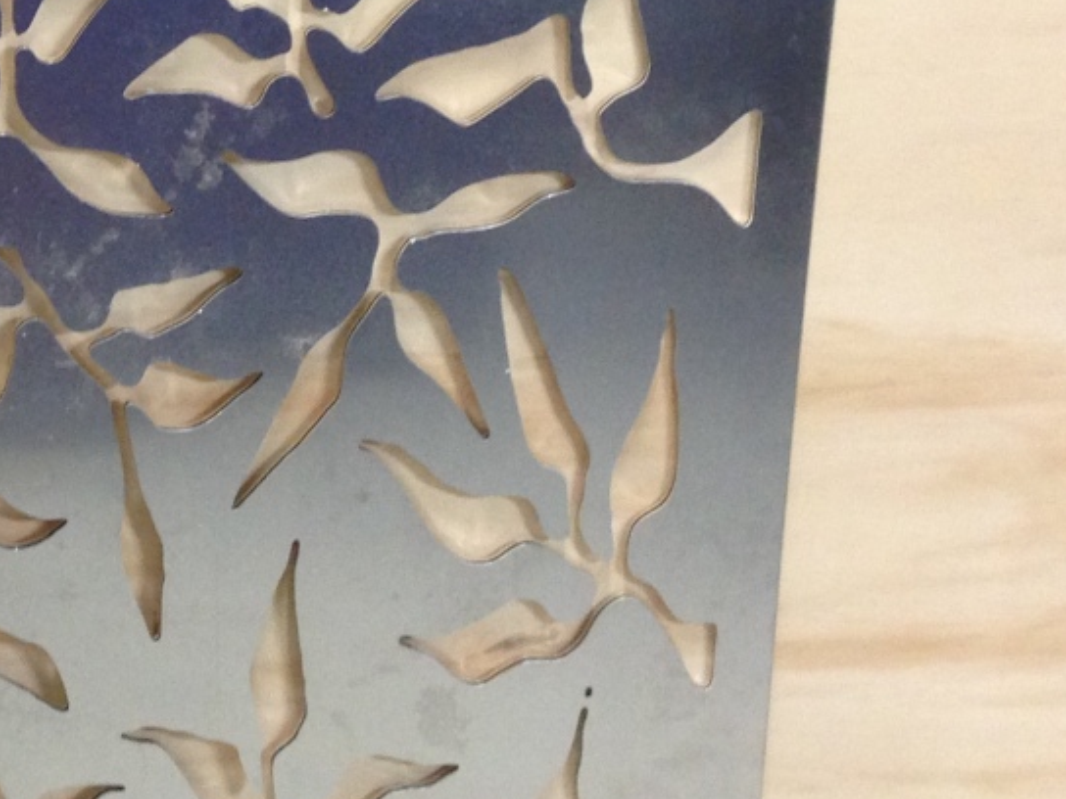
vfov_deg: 15.1
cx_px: -223
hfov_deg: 19.1
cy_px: 119
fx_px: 2987
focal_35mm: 97
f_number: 2.4
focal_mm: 4.13
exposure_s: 1/20
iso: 200
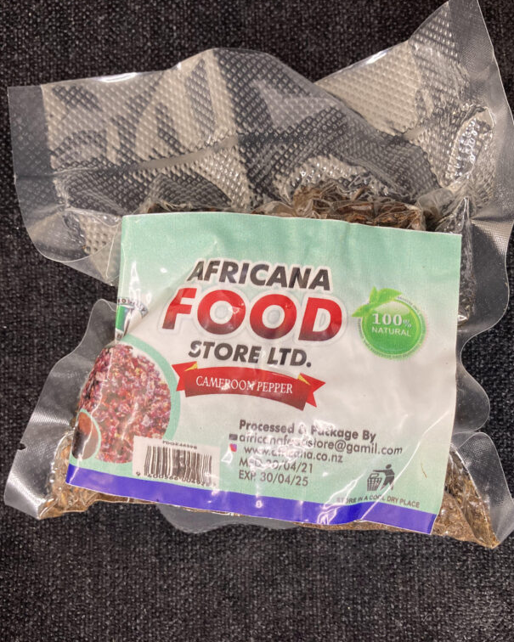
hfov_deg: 40.0
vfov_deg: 49.1
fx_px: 703
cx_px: 299
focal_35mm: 37
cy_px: 324
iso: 100
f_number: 1.8
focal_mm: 4
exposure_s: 1/55
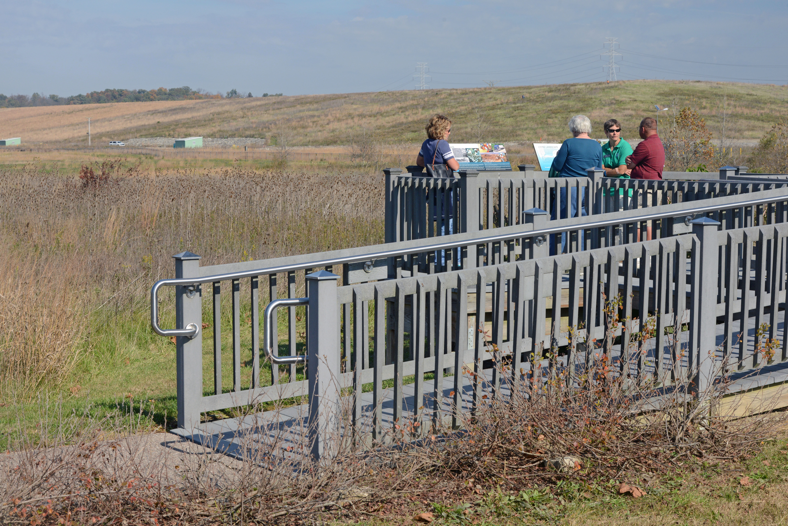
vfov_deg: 19.5
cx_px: 394
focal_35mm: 70
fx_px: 1533
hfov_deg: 28.8
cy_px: 263
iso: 500
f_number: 13
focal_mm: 70
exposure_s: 1/250
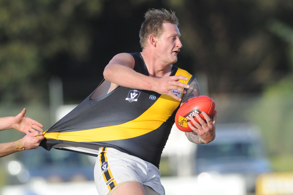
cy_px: 98
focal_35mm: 500
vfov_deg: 2.7
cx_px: 146
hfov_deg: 4.1
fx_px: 4067
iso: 1250
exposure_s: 1/3200
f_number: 5.6
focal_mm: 500
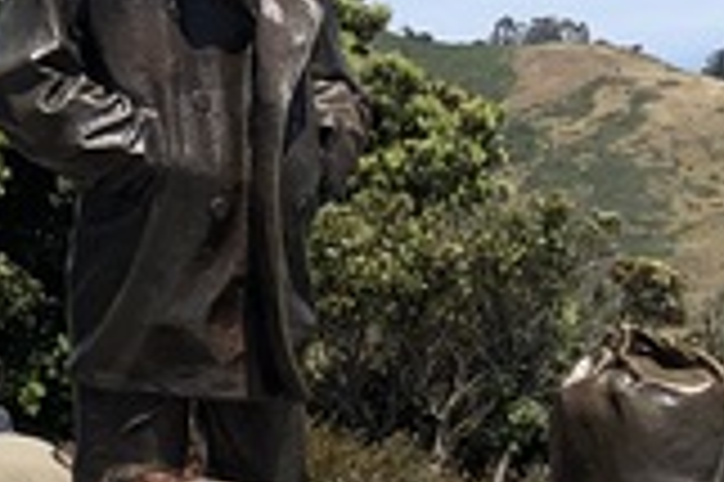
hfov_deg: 10.8
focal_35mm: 185
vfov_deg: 7.4
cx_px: -256
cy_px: -5
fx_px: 3717
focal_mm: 4
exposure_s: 1/1919
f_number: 1.8
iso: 20
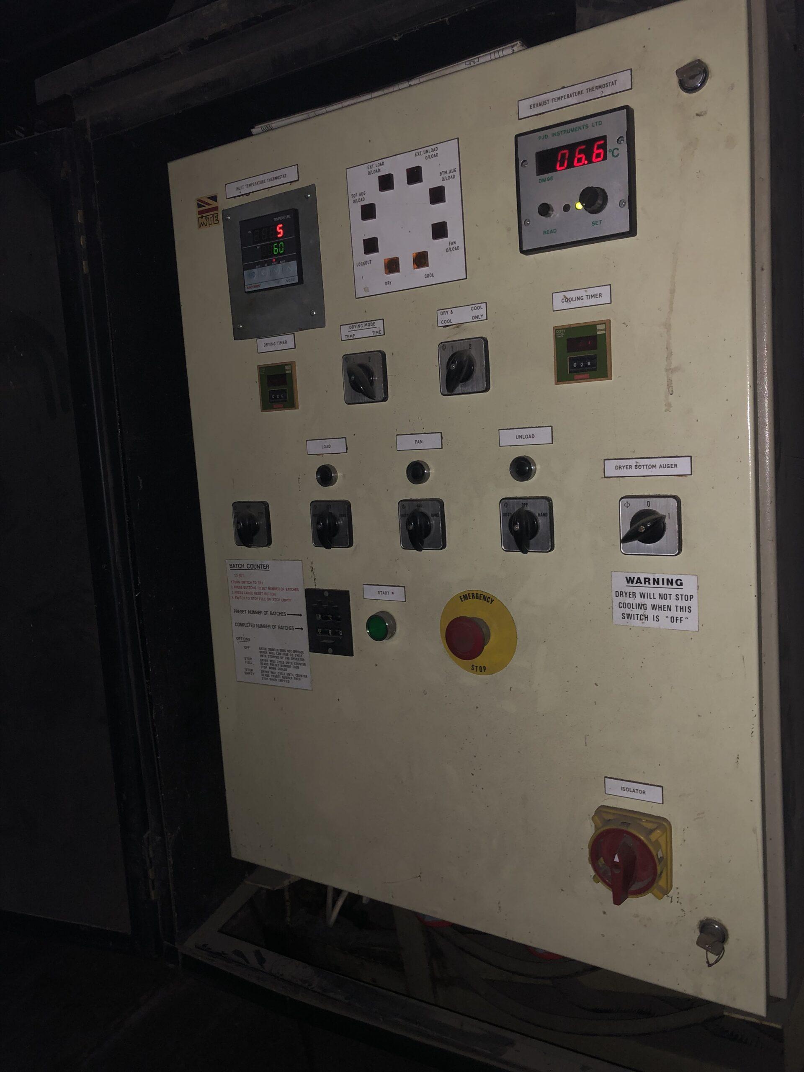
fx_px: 867
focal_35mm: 28
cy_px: 536
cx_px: 402
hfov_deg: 49.7
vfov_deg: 63.4
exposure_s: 1/17
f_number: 1.8
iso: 40
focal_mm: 4
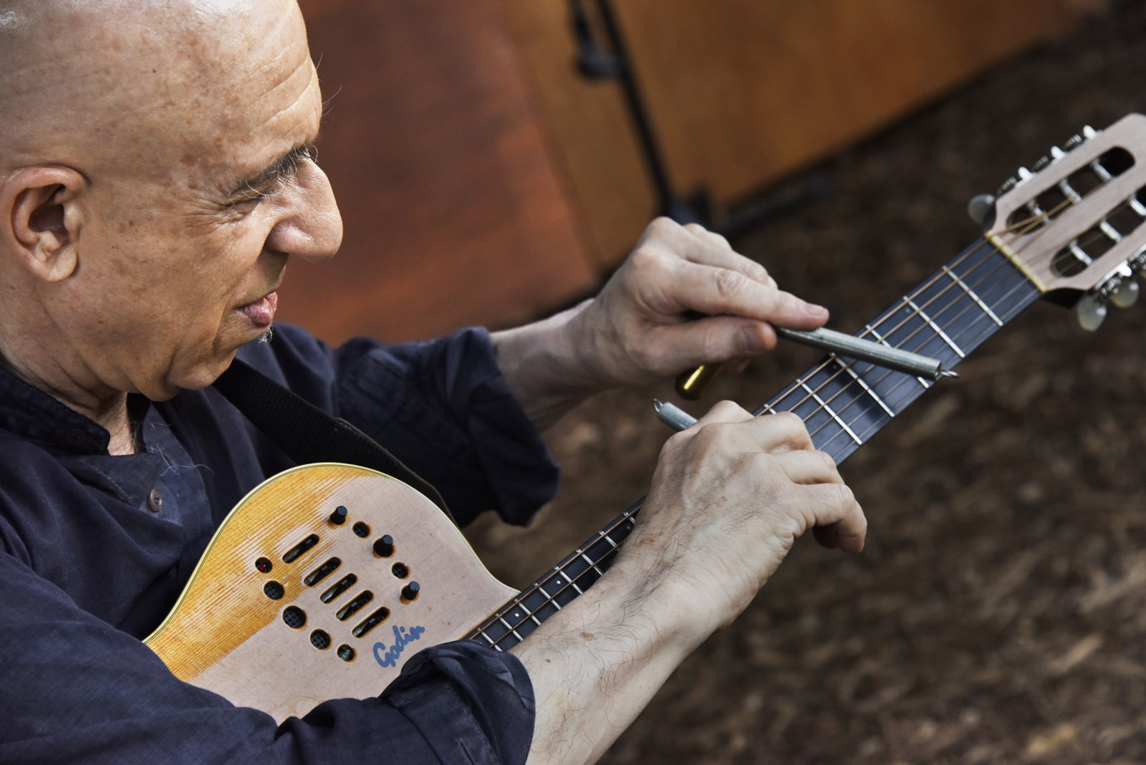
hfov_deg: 12.8
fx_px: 5095
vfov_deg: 8.6
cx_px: 573
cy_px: 382
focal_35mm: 160
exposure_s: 1/320
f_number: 6.3
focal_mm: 160
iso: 1000
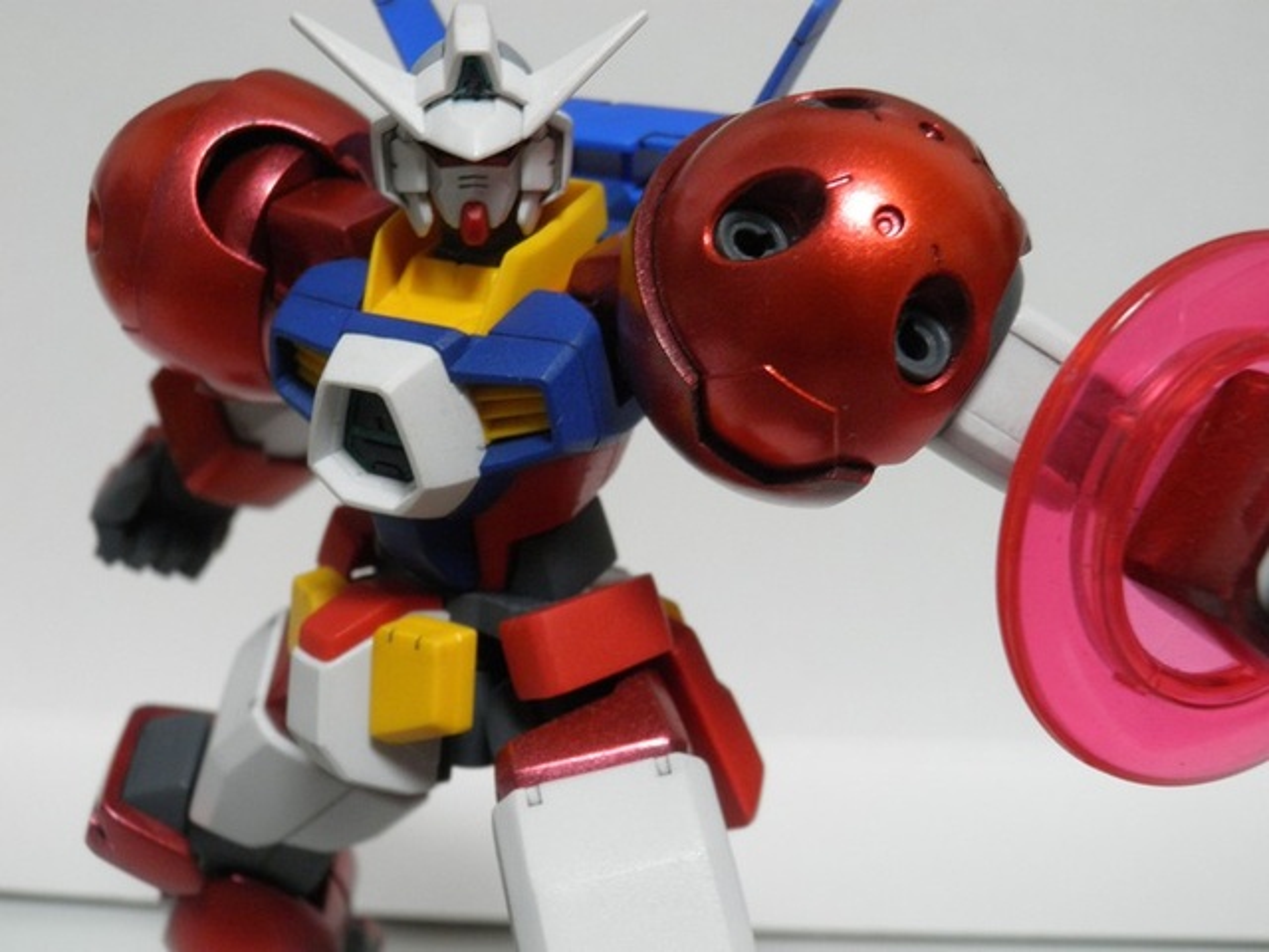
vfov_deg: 35.1
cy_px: 476
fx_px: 1503
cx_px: 634
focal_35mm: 41
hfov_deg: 45.8
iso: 200
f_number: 3.9
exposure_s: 1/13
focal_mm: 7.3
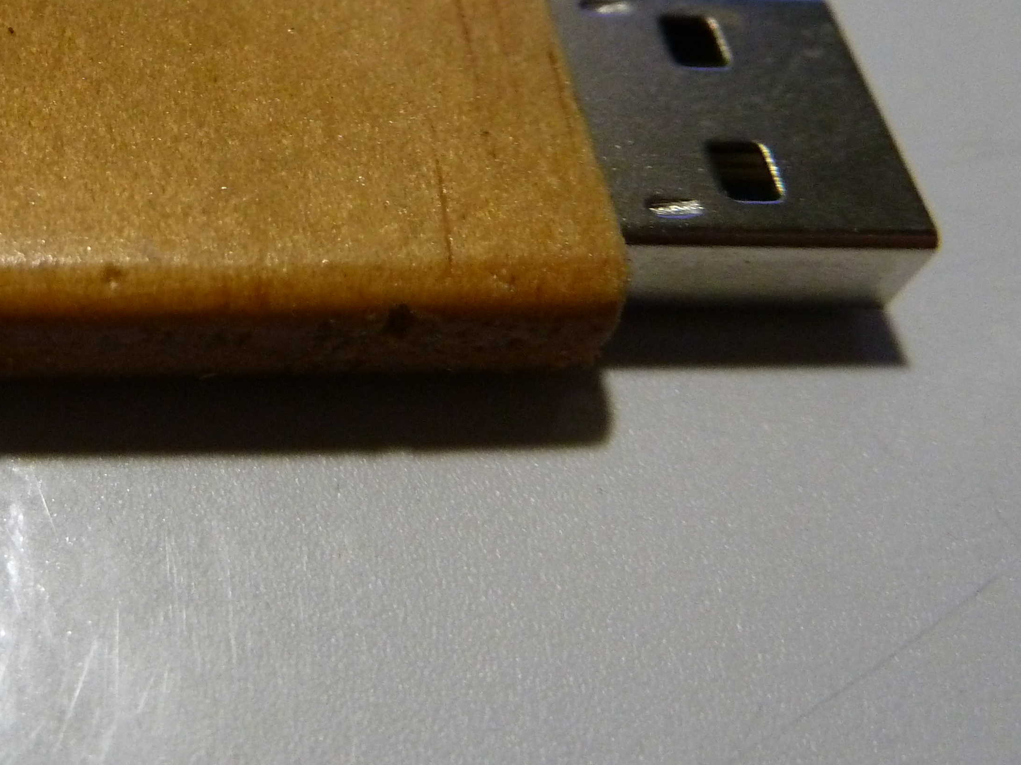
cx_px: 96
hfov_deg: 38.3
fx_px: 1357
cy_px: 144
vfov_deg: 30.7
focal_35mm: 46
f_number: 3.3
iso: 400
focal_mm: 4.1
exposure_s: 1/25
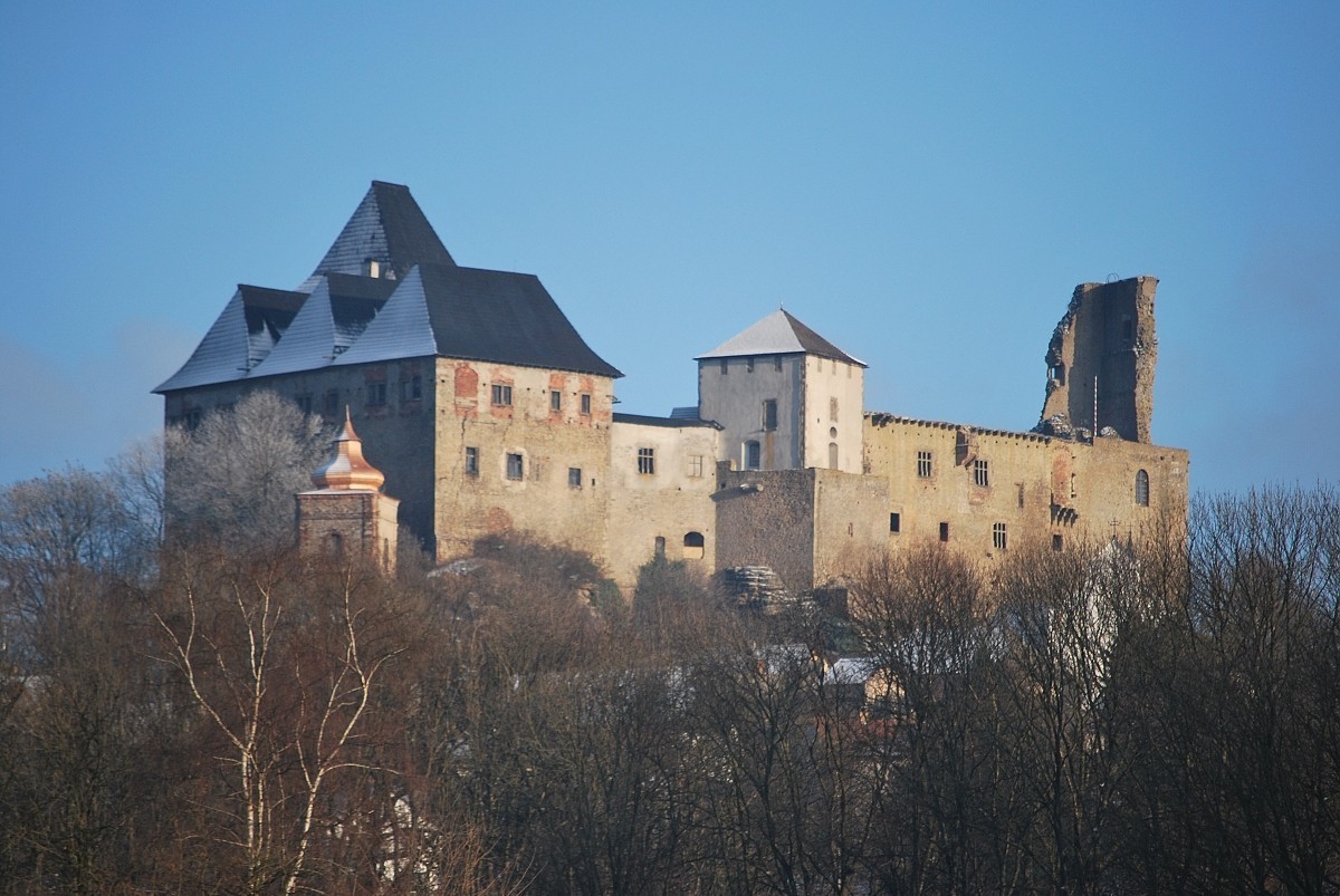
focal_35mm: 300
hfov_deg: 6.9
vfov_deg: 4.6
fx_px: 11179
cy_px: 448
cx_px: 670
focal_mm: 200
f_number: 5.6
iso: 200
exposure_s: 1/640
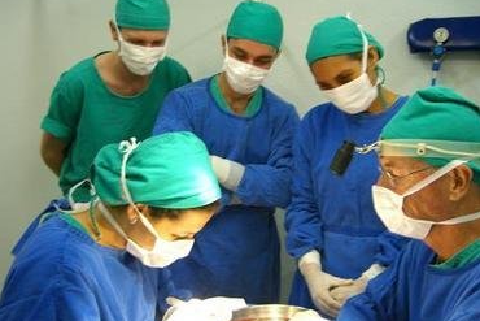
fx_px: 534
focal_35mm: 40
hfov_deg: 48.4
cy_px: 166
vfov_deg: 33.4
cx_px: 241
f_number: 2.8
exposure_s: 1/20
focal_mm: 7.9
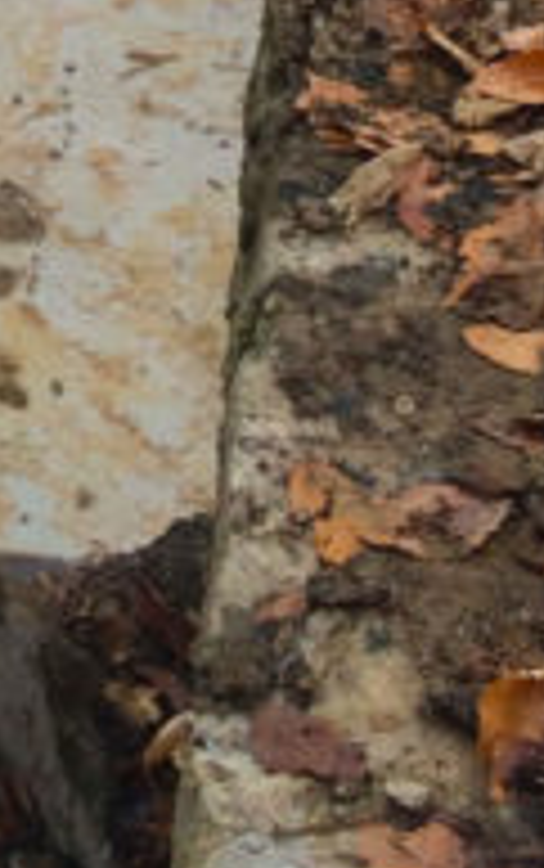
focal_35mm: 163
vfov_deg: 11.3
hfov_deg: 7.8
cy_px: -1012
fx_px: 3858
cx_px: -441
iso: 32
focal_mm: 4.15
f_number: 2.2
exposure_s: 1/273
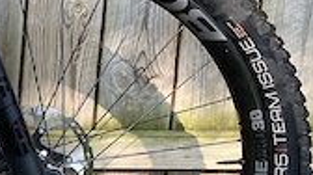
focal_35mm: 135
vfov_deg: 8.9
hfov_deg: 13.3
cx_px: -350
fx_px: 1119
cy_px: 37
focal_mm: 4.25
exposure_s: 1/122
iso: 64
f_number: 1.8
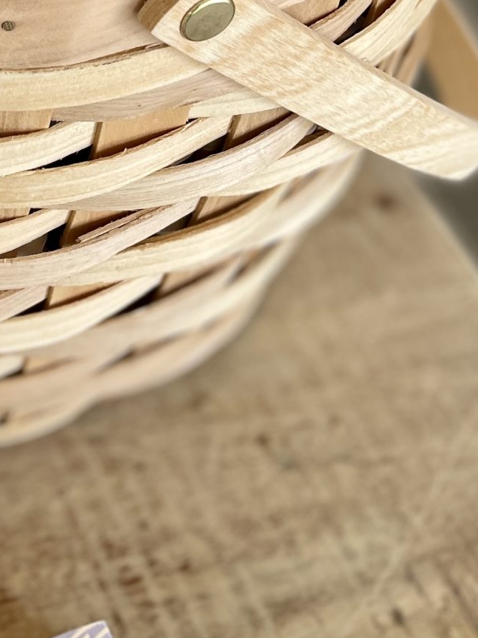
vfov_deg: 21.5
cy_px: -300
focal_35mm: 77
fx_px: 1418
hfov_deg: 18.1
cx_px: -114
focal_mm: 4.2
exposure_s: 1/120
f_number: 1.6
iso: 40
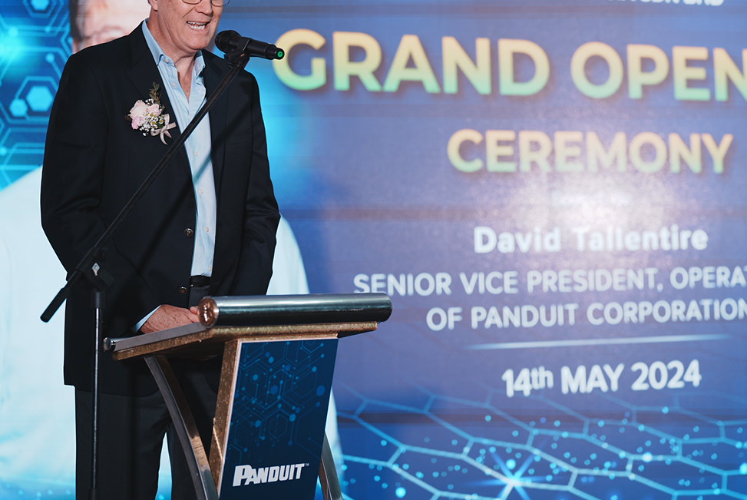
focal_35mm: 83
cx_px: 455
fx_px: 1724
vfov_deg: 16.5
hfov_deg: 24.4
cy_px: 164
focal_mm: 50
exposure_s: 1/60
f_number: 1.8
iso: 160
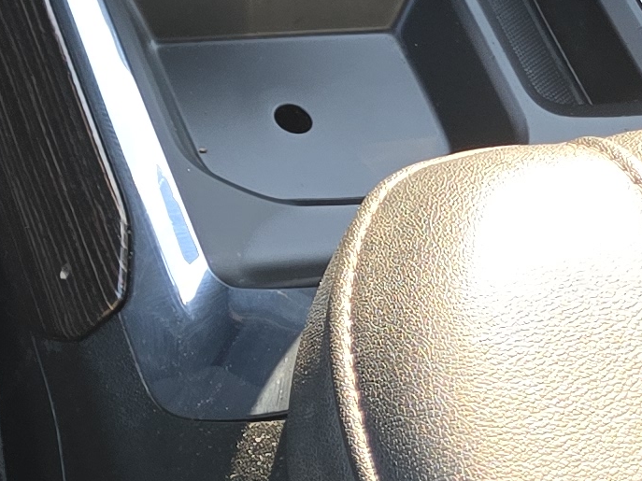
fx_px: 2485
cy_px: -426
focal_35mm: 134
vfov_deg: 10.3
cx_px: -715
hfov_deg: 12.6
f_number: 1.7
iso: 40
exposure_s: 1/180
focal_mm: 6.3
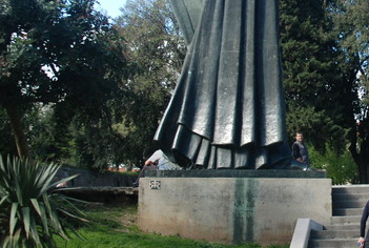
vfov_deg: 17.8
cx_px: 330
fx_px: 791
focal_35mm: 77
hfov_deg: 25.5
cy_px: 85
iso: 250
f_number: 5.6
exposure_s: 1/125
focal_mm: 22
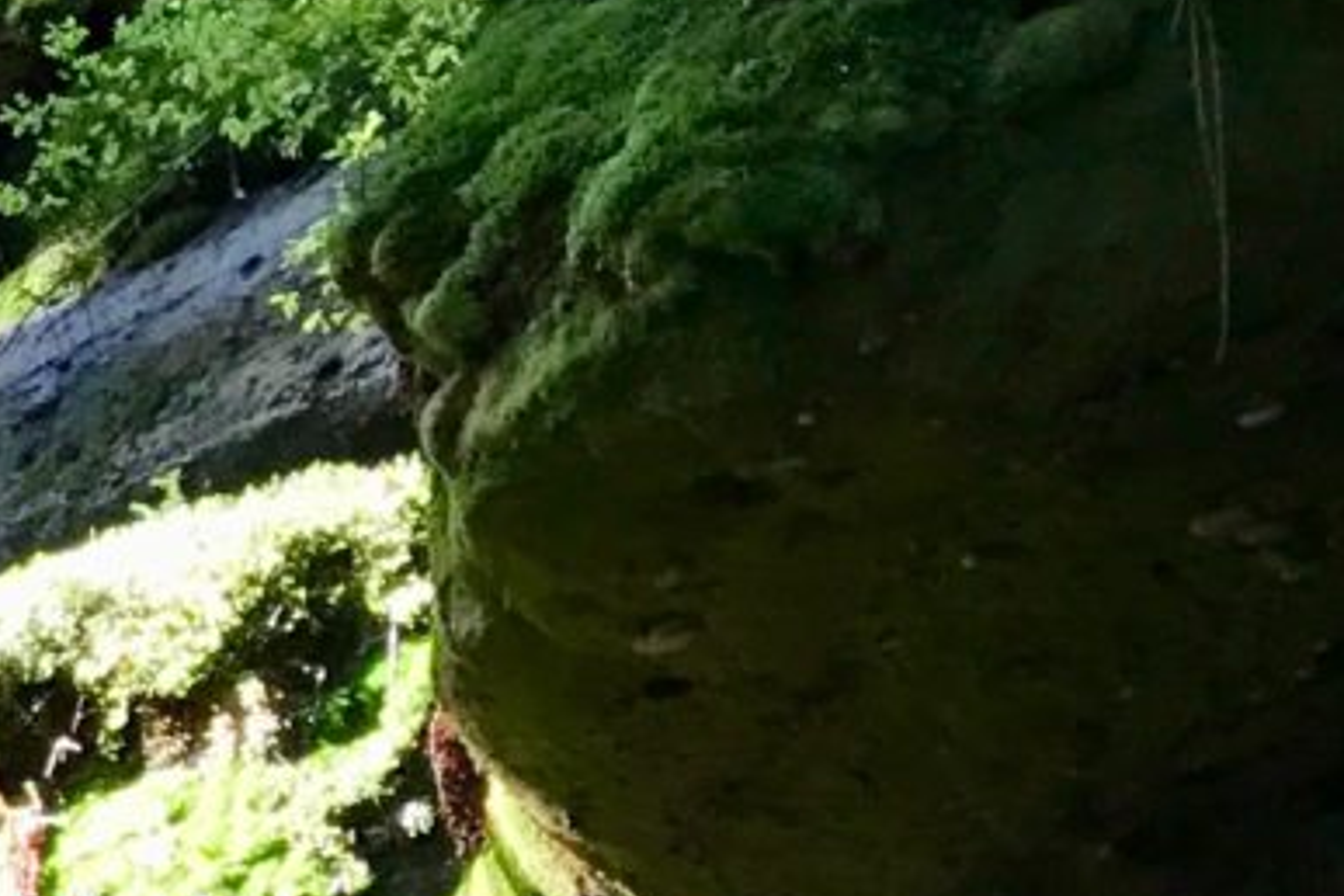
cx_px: -1868
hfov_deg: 11.2
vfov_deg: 8.3
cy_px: 2004
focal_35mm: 154
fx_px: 5749
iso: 20
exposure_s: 1/50
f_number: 1.8
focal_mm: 3.99
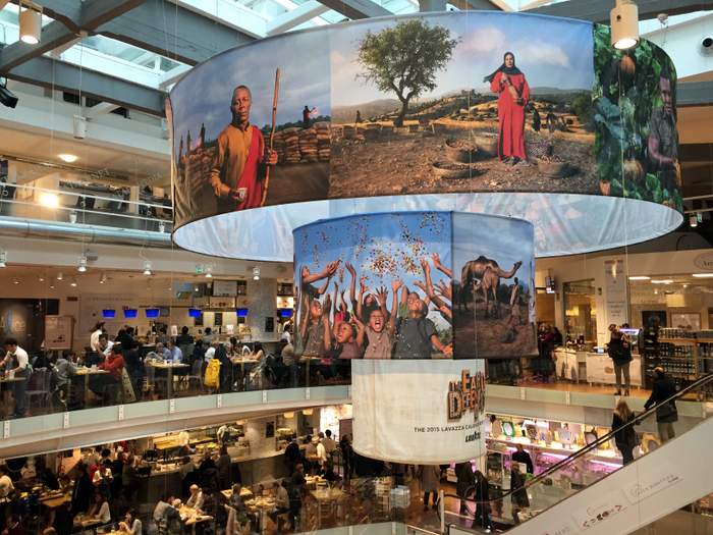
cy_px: 268
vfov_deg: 48.2
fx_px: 597
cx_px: 356
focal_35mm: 29
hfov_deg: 61.7
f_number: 2.2
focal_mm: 4.15
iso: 50
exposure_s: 1/30
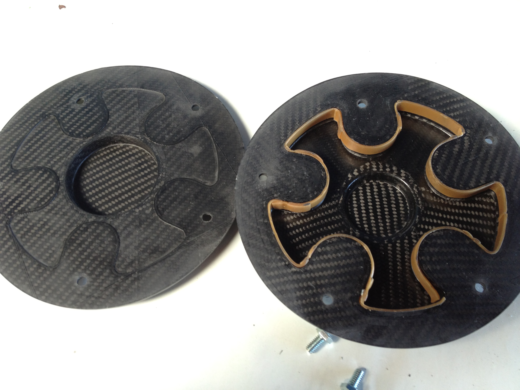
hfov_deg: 52.6
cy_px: 195
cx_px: 260
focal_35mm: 35
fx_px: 526
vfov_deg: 40.7
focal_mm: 4.28
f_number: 2.4
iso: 80
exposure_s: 1/20
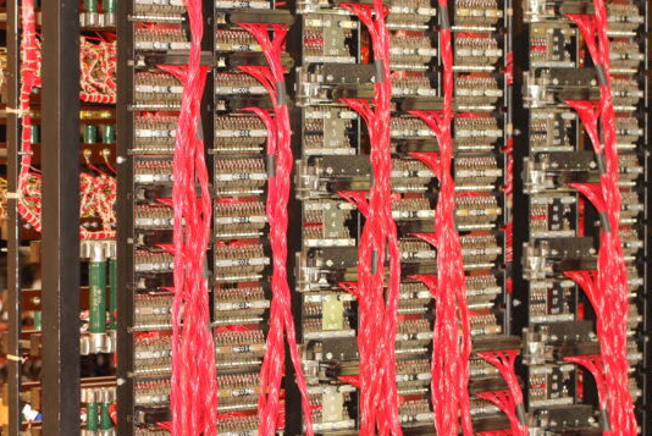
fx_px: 2737
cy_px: 248
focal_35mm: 151
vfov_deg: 9.1
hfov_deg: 13.6
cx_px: 201
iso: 400
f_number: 4.5
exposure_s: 1/30
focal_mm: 70
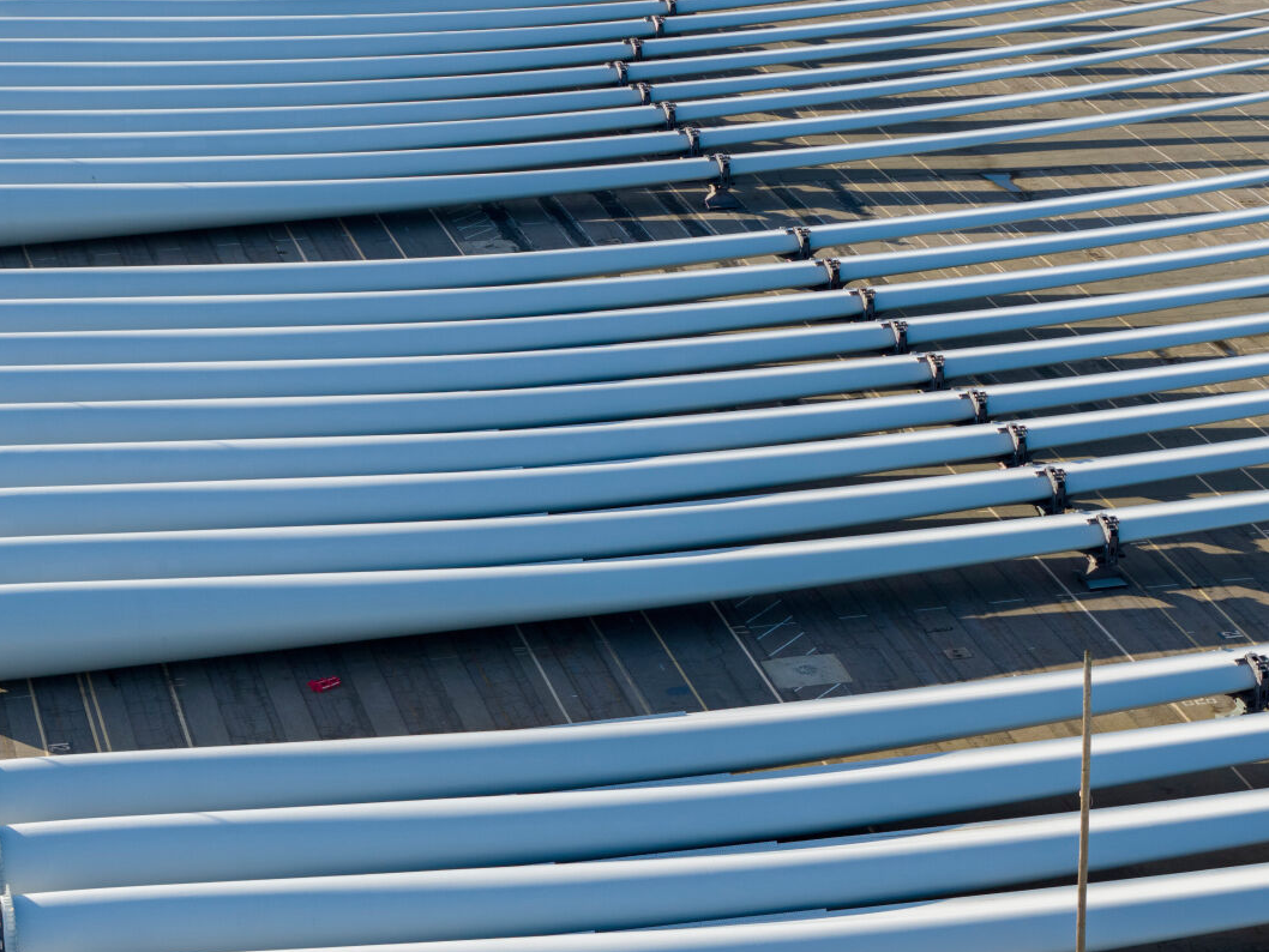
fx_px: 4033
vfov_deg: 13.5
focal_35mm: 110
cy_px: 485
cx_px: 667
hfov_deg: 17.9
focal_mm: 19.35
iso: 100
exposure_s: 1/640
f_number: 2.8
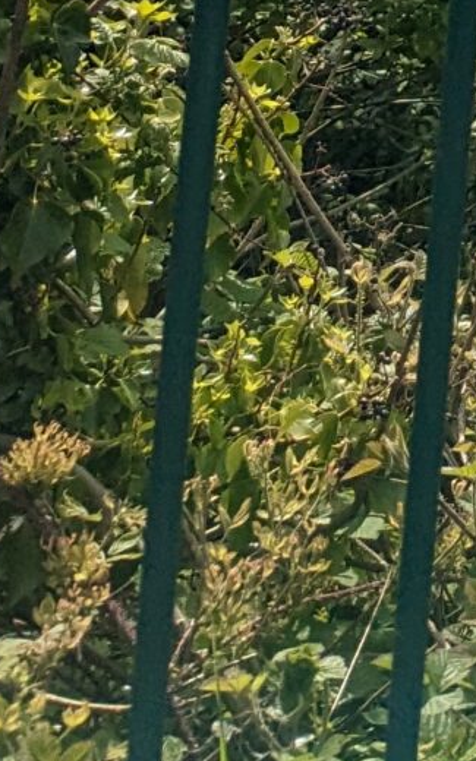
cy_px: -1089
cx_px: 1339
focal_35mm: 141
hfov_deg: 8.2
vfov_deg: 11.9
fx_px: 2927
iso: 55
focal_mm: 4.38
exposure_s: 1/5848
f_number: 1.73
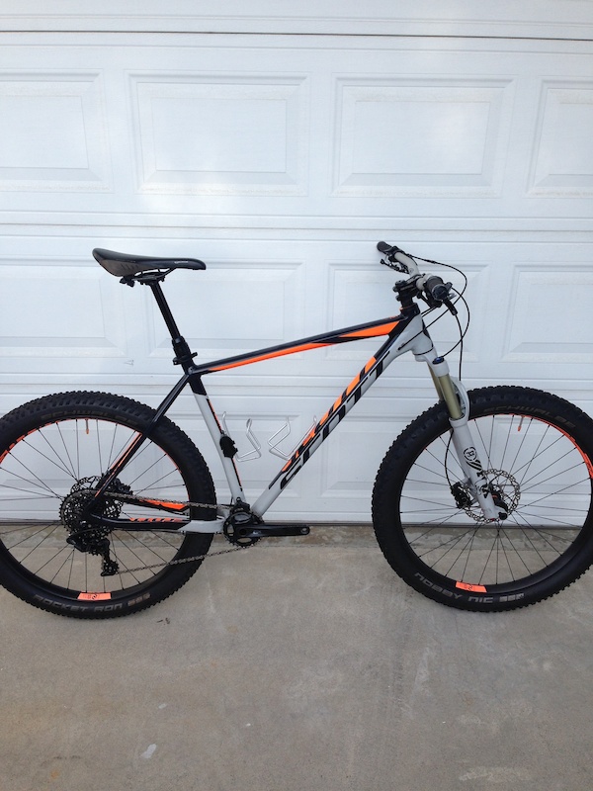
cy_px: 396
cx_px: 296
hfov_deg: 42.9
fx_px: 754
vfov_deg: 55.4
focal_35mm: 33
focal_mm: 4.12
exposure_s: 1/401
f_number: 2.4
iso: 50
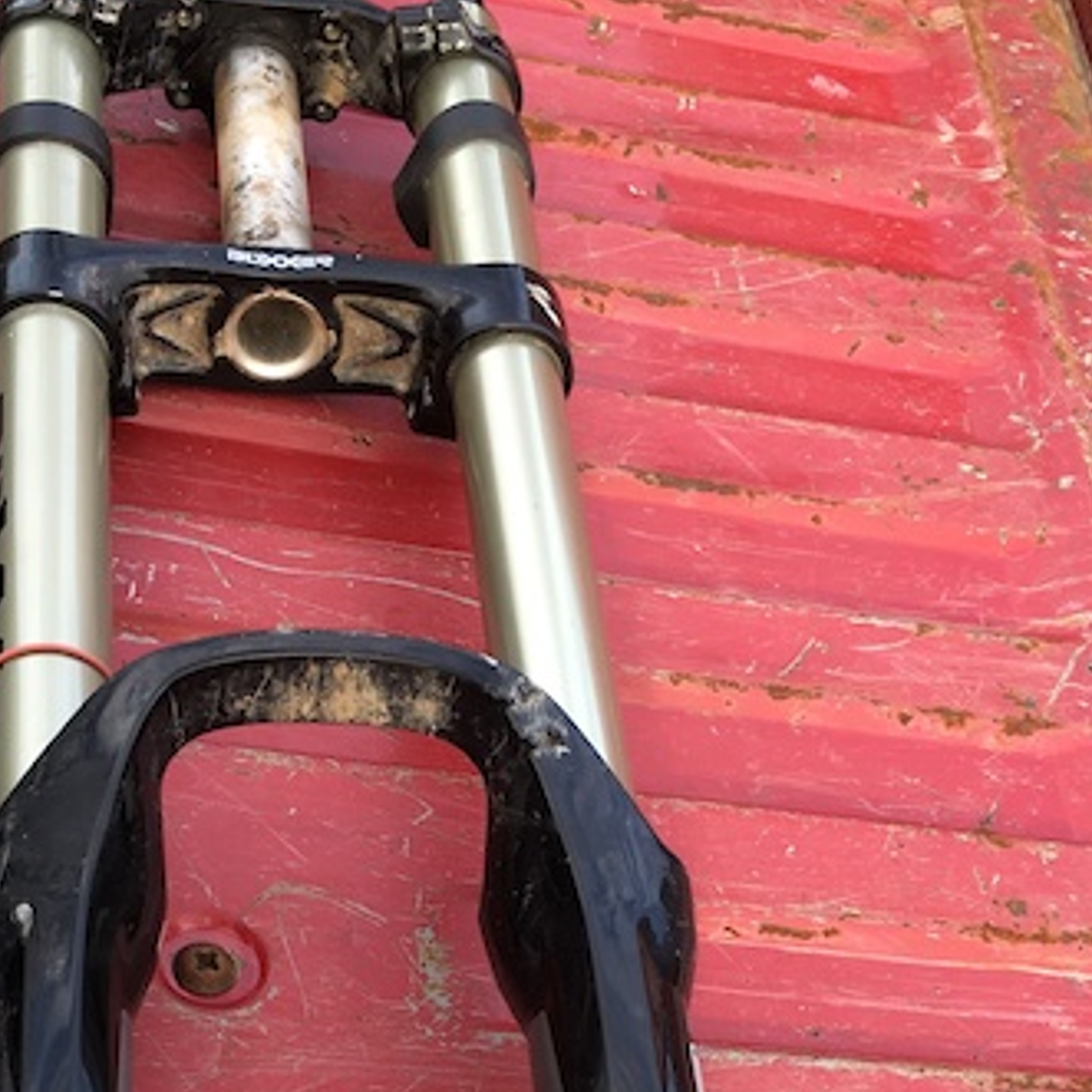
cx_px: 505
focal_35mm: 62
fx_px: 2213
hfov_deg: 27.7
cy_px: 1118
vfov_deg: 26.1
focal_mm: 4.15
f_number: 2.2
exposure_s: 1/120
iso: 25
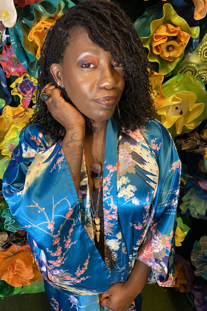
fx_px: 241
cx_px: 87
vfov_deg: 65.5
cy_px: 152
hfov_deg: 46.3
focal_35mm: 28
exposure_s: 1/60
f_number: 1.8
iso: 400
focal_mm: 4.25
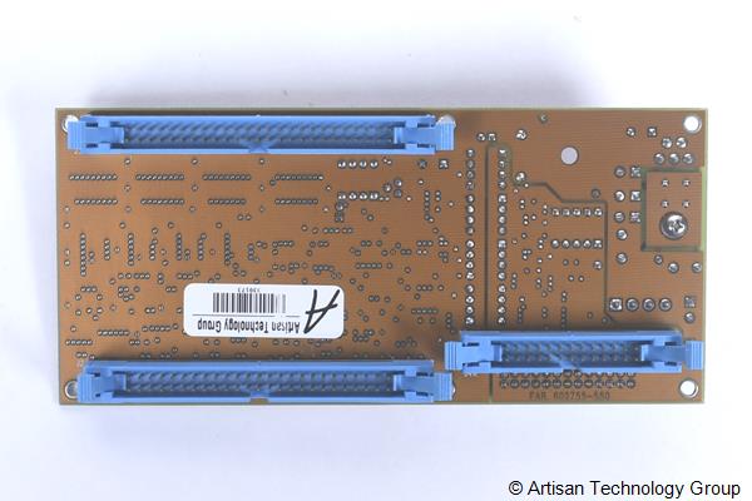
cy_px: 250
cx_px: 376
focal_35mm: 39
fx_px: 815
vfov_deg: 34.2
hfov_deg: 49.6
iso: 200
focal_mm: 26
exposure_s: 1/200
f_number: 14
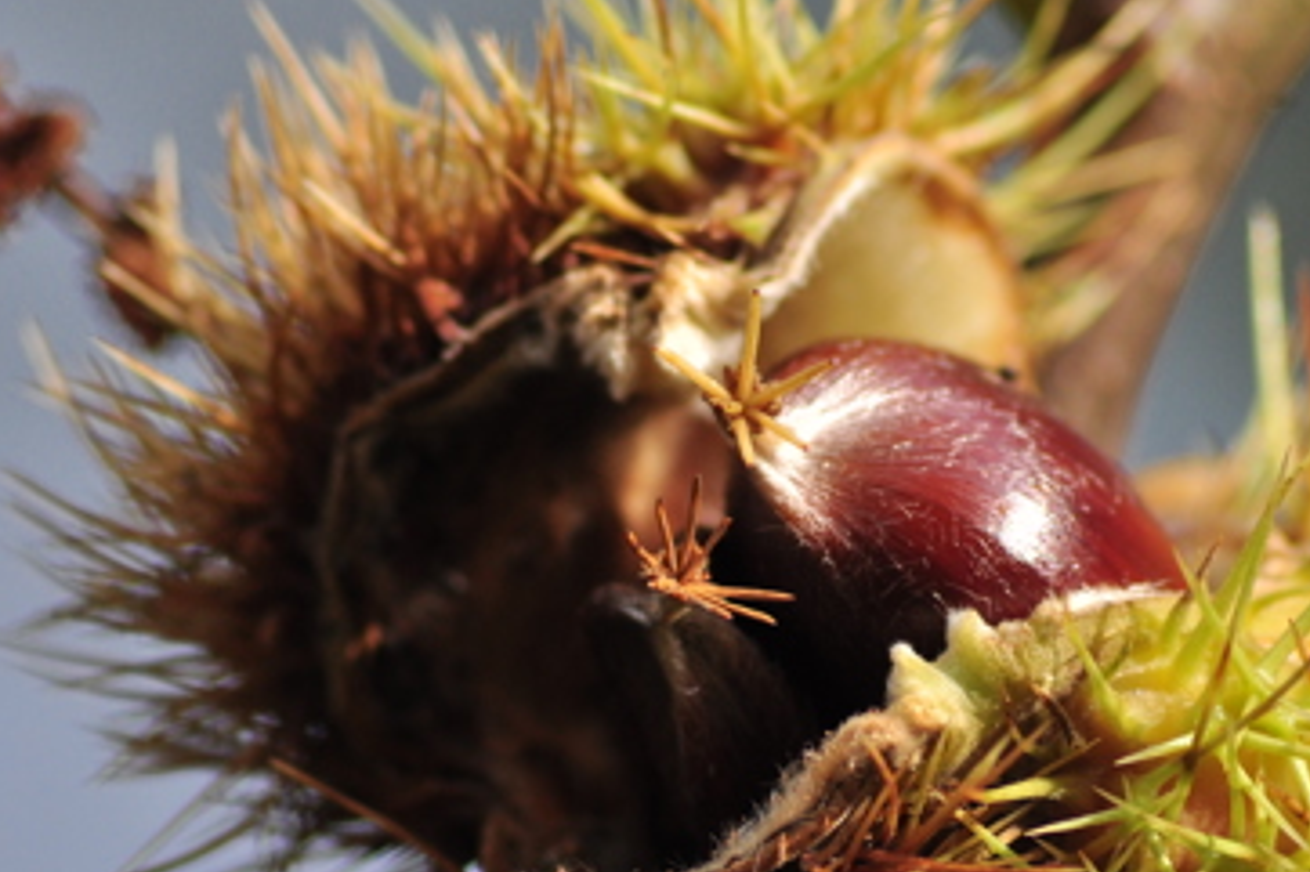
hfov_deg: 2.8
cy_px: 510
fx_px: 26369
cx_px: 695
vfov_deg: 1.9
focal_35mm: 725
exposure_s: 1/500
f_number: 8
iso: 400
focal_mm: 300
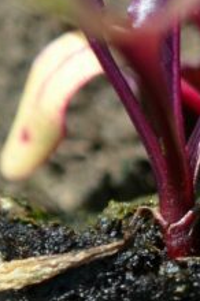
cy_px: 301
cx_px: 540
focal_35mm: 328
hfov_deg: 4.1
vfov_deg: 6.3
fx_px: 2742
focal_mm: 40
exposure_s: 1/800
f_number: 4
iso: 100
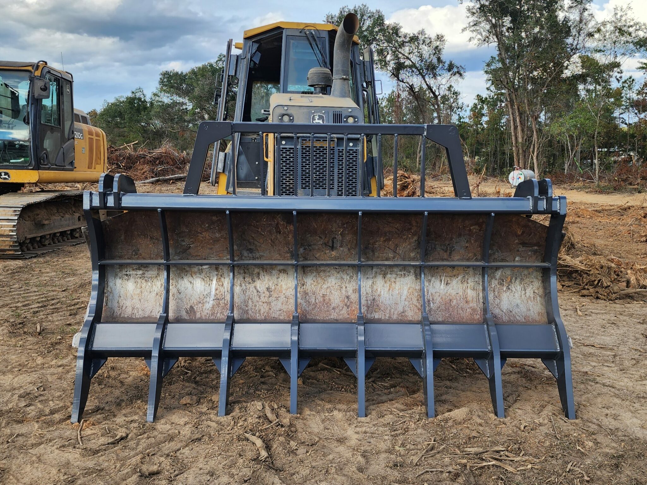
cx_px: 324
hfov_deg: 73.9
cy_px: 242
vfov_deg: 58.9
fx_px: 430
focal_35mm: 23
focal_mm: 6.4
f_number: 1.8
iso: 12
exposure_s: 1/357
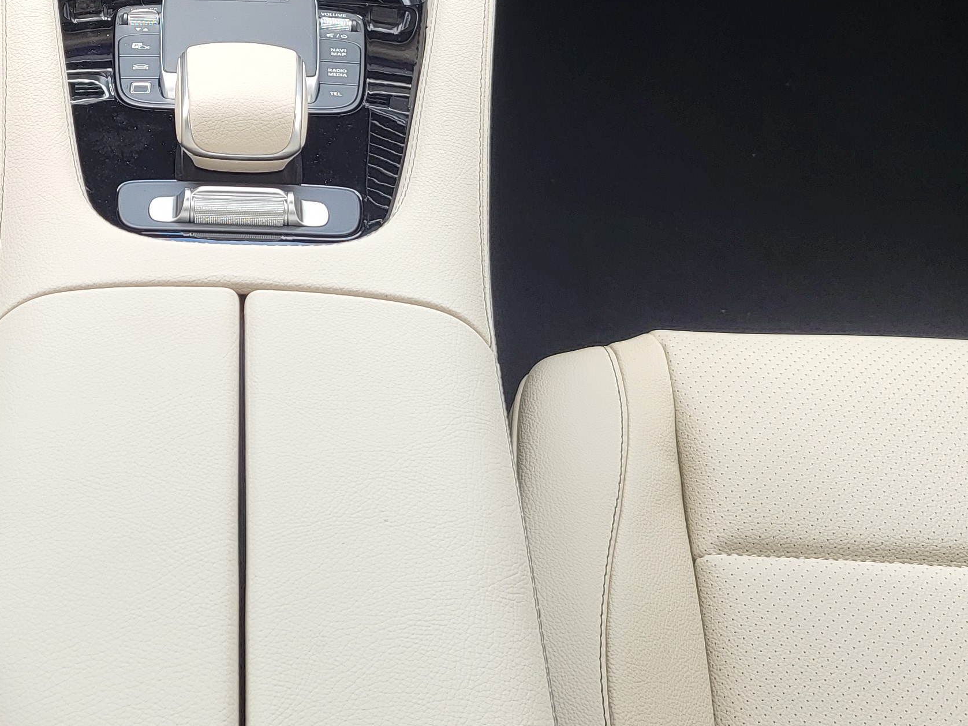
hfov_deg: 30.3
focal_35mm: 62
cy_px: 37
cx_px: 162
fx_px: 1734
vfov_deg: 22.9
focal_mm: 5.4
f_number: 1.8
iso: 40
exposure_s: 1/365
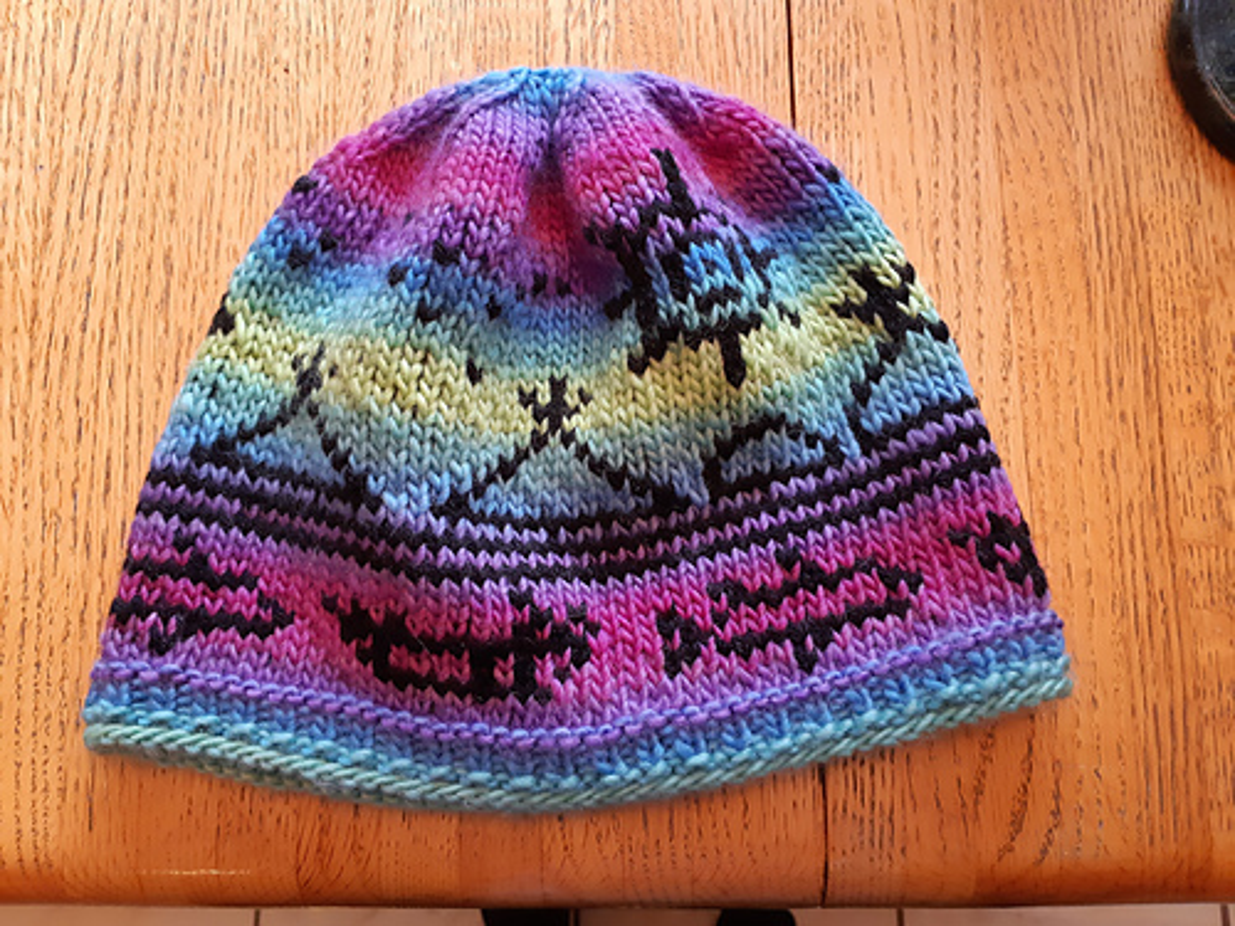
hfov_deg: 67.3
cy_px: 463
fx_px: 928
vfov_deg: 53.1
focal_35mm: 26
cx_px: 618
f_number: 1.7
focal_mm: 3.93
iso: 320
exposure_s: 1/60
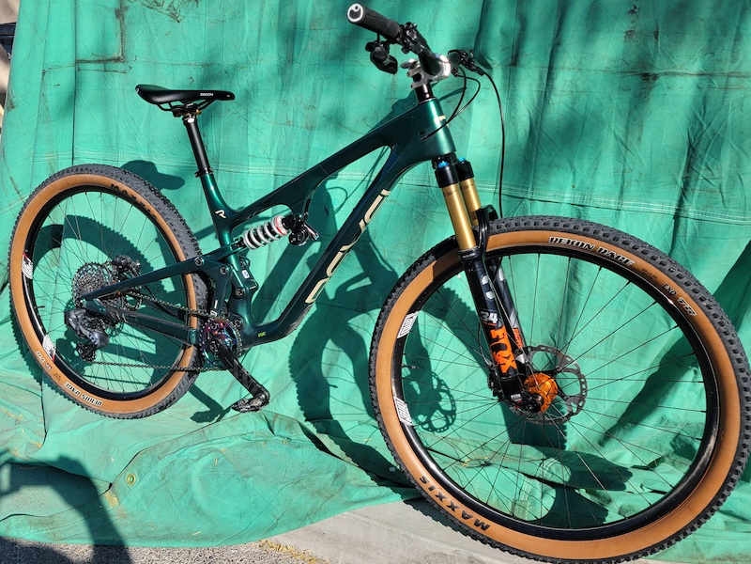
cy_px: 282
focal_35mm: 26
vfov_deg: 53.1
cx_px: 376
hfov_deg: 67.3
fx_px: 564
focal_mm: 5.4
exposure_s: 1/3333
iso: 40
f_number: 1.8
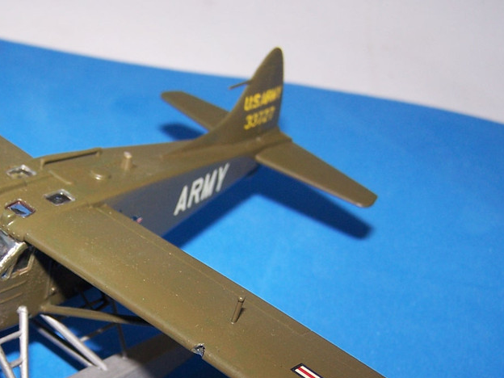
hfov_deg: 29.2
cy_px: 304
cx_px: 109
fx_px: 946
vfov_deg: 22.3
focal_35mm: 65
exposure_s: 1/60
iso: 80
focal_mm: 6.3
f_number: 2.8
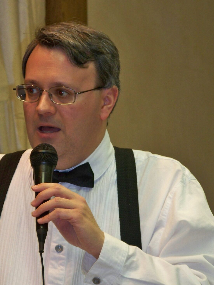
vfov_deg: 6.7
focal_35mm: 296
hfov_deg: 5.0
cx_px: 87
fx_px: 2440
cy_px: 164
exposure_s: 1/60
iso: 200
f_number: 3.6
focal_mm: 31.6
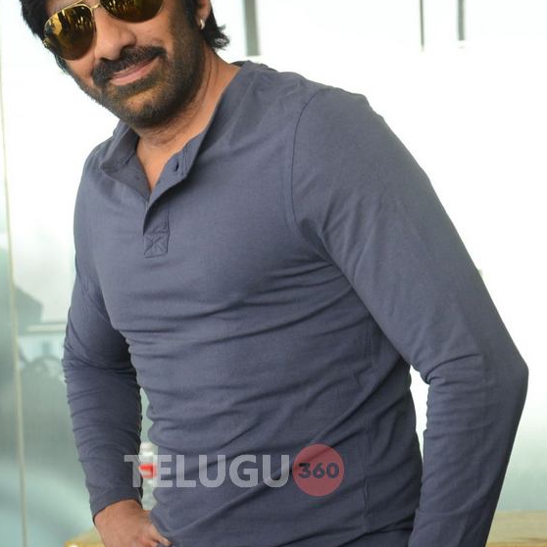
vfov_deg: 13.6
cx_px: 204
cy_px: 365
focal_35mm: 128
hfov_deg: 13.6
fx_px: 2288
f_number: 5.6
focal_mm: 52
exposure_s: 1/100
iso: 1000
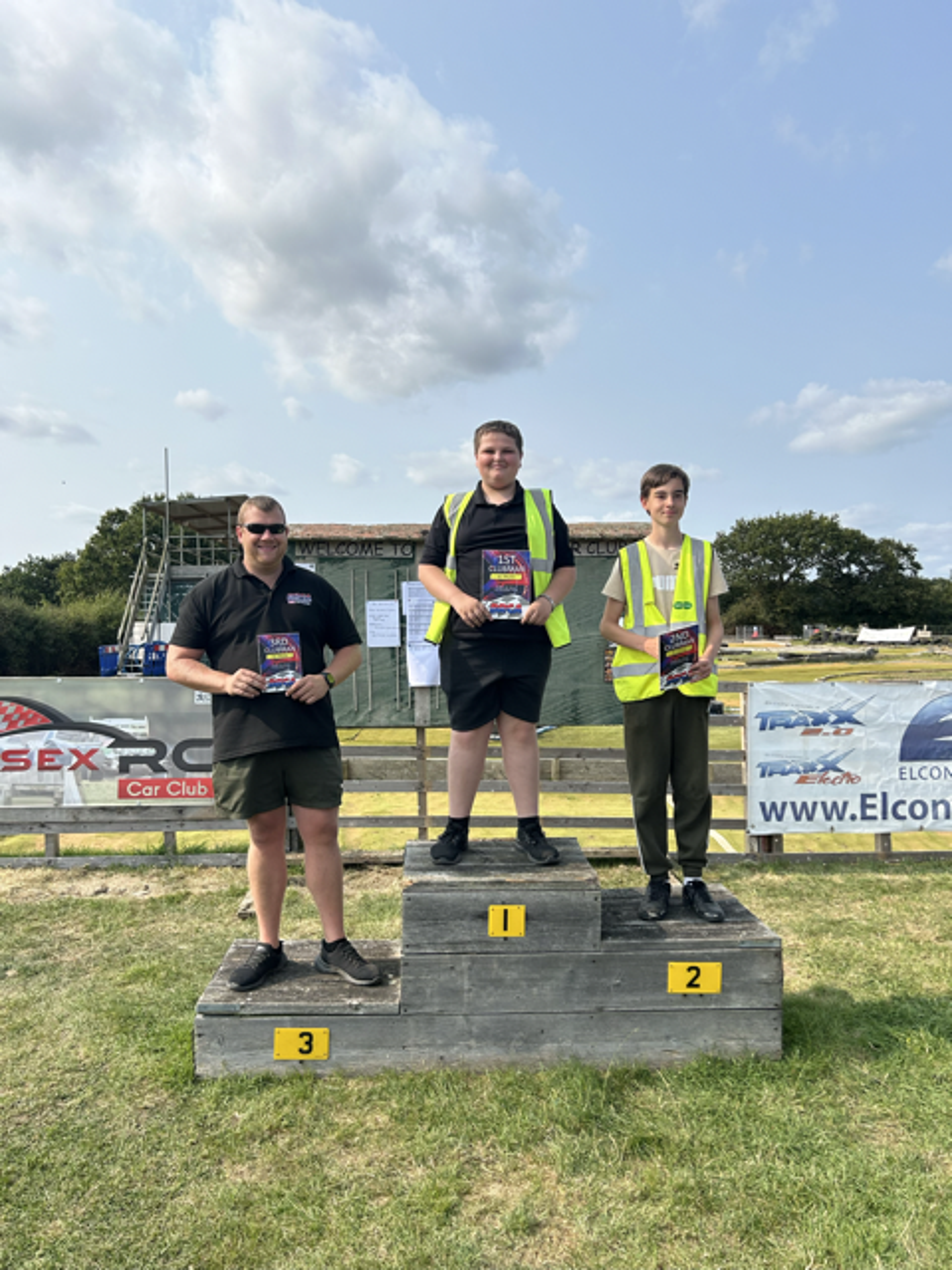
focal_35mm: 26
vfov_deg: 67.3
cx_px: 476
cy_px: 635
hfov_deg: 53.1
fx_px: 953
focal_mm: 5.7
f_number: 1.5
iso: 50
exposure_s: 1/4831
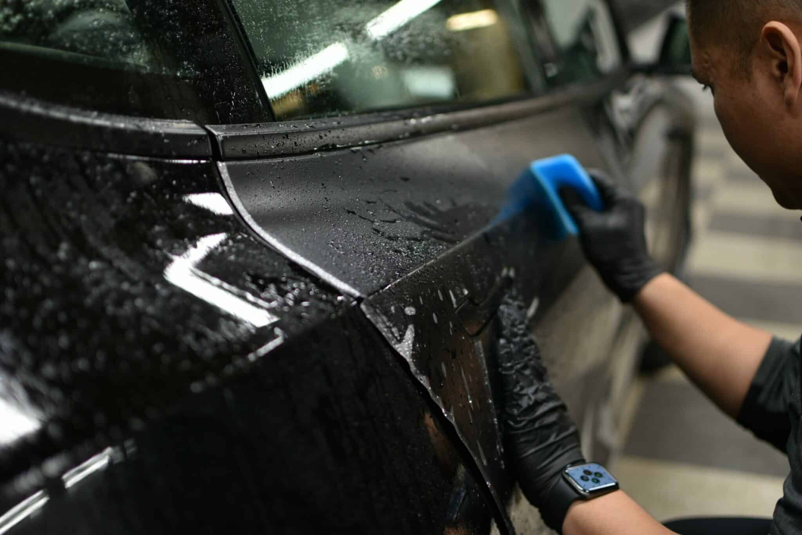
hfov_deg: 37.8
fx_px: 1170
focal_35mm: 52
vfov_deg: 25.8
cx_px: 401
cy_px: 268
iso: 100
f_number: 1.8
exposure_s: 1/160
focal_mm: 35
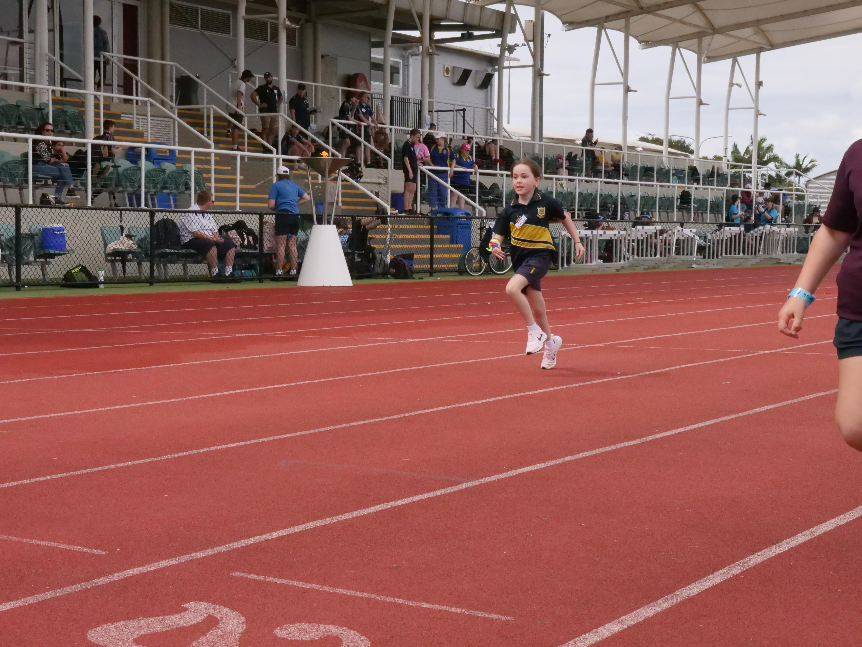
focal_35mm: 64
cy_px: 324
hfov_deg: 30.3
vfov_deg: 22.9
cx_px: 431
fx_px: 1594
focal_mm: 32
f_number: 10
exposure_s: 1/6400
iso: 5000
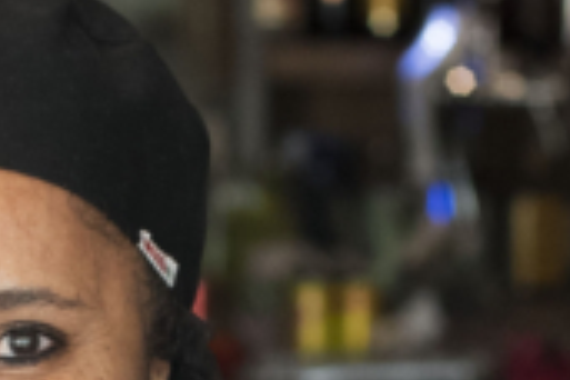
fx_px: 5557
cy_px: 887
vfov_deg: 3.9
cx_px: -33
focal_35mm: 351
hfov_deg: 5.9
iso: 1600
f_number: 4
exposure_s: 1/400
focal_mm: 50
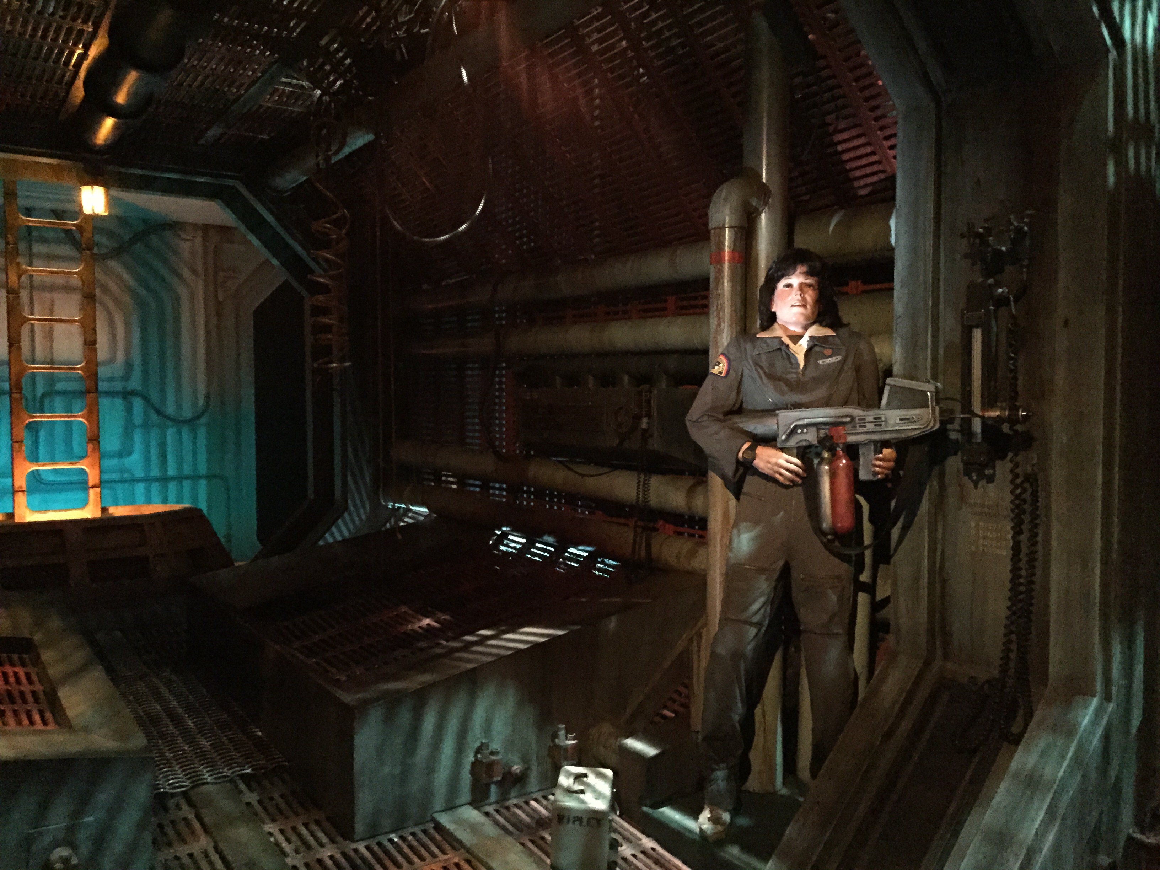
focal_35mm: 29
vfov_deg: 48.2
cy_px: 435
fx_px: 972
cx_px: 580
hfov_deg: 61.7
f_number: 2.2
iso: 2000
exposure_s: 1/15
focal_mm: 4.15
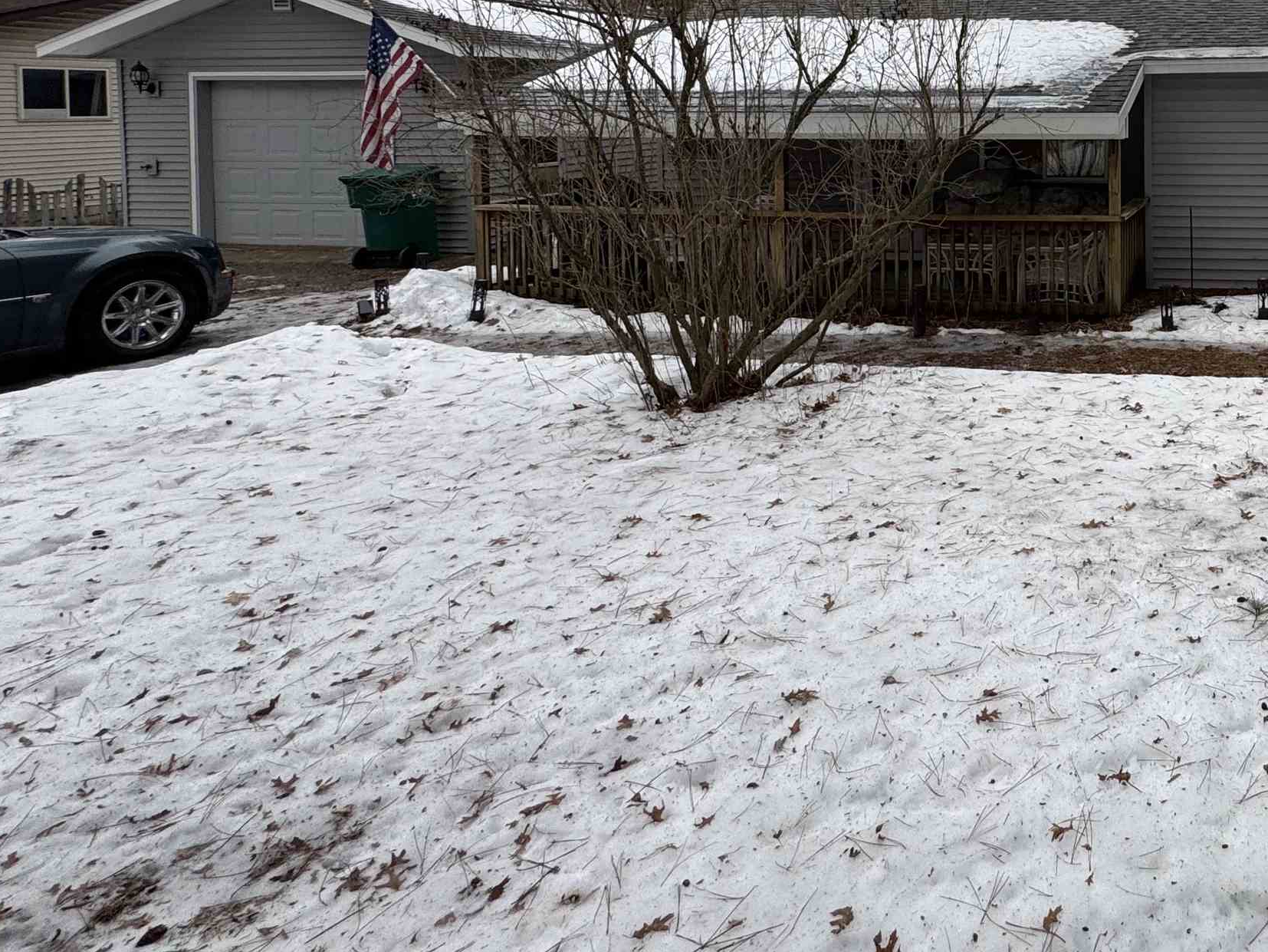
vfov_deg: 48.6
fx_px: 953
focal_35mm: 26
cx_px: 1170
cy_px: 130
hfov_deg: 56.7
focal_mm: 2.22
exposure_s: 1/135
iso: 40
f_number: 2.2
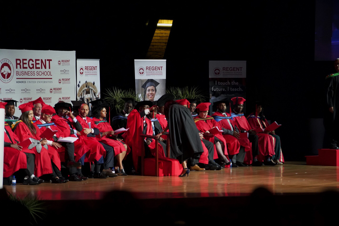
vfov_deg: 6.9
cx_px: 170
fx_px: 1883
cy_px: 113
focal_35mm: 200
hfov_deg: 10.3
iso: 6400
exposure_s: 1/320
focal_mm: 200
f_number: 2.8
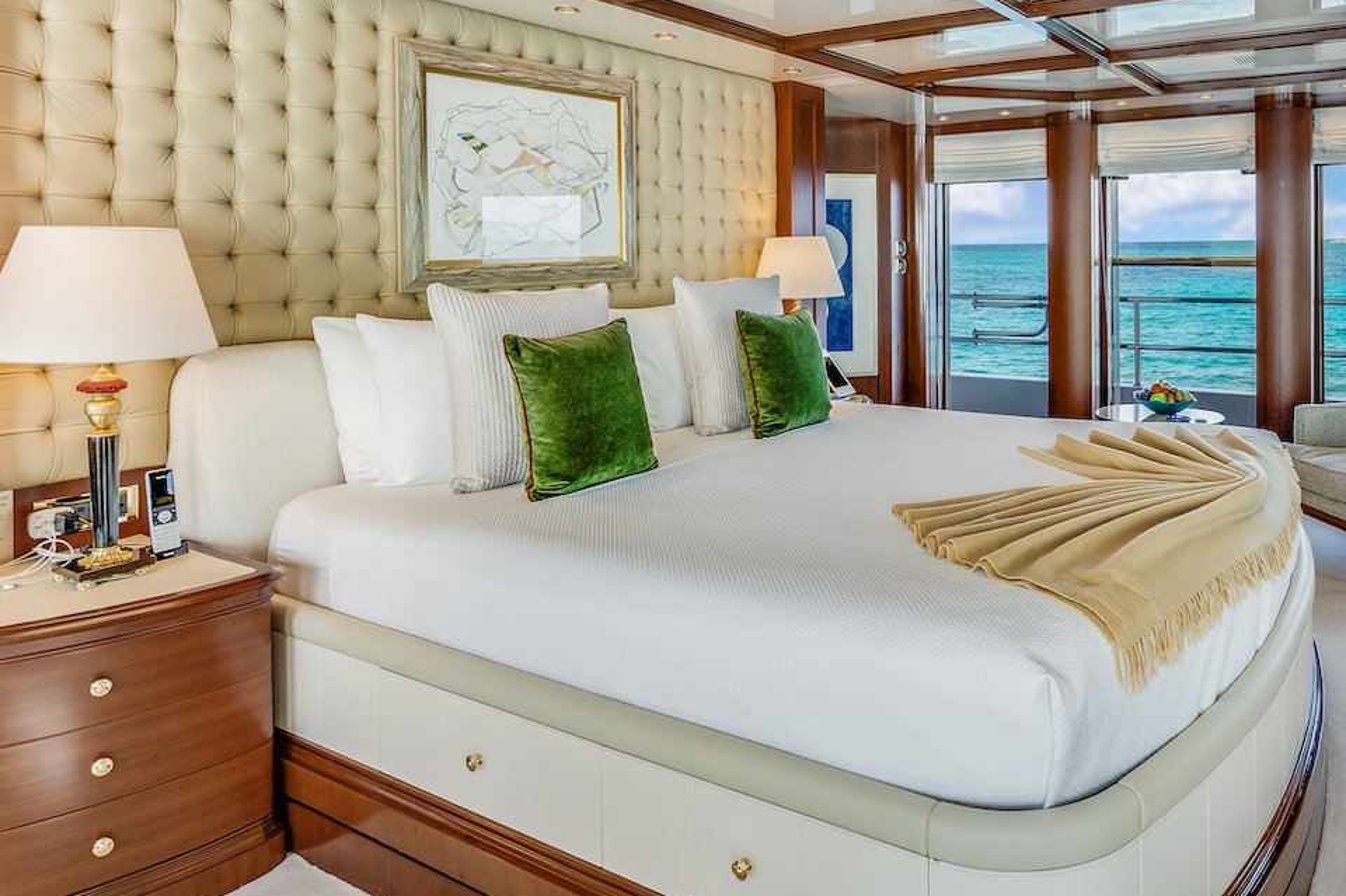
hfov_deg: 69.6
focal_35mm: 25
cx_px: 895
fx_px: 934
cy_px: 293
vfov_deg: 50.3
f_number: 8
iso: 500
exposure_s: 1/200
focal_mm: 16
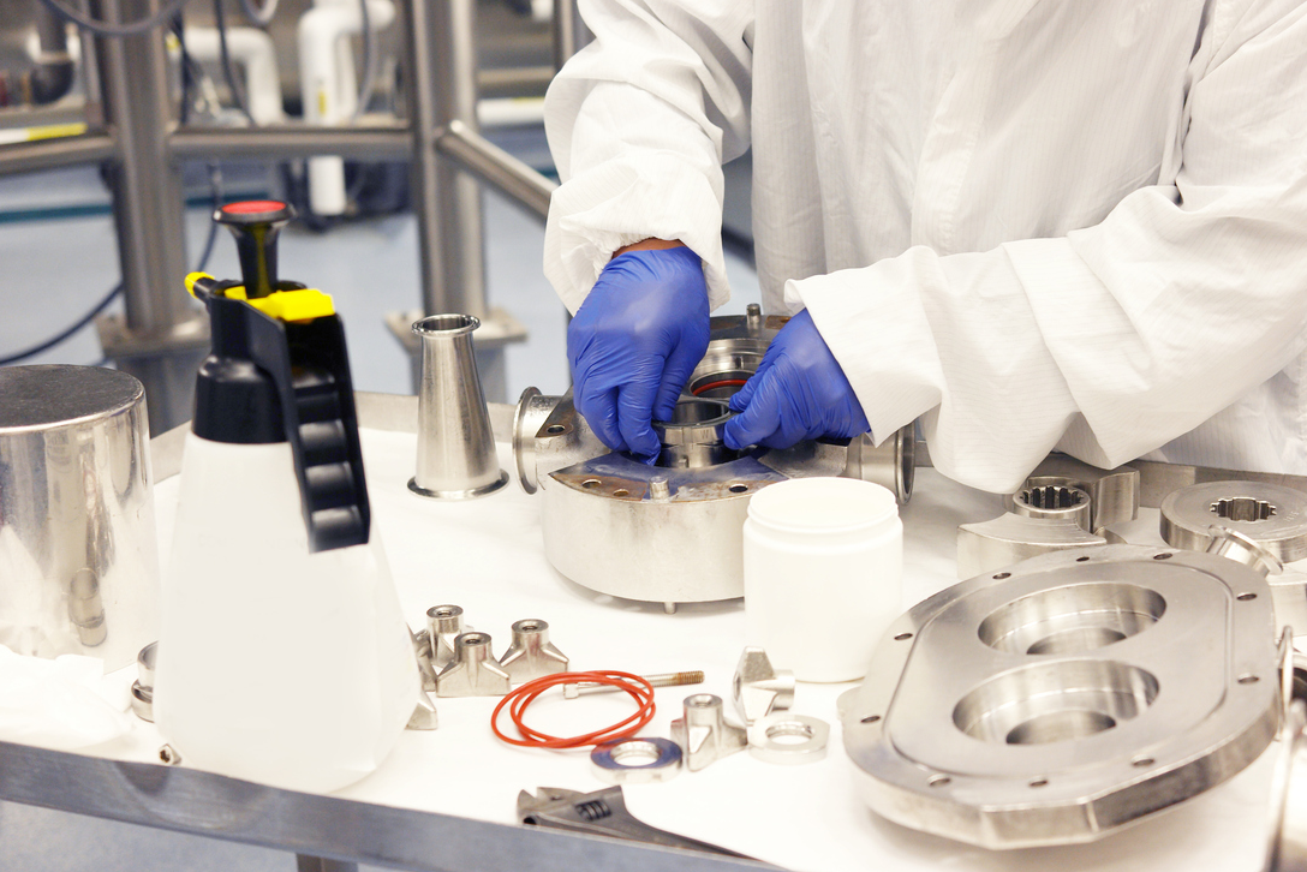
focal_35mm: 53
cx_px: 747
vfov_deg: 25.5
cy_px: 438
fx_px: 1925
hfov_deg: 37.4
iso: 200
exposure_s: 1/80
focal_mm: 30
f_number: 2.8
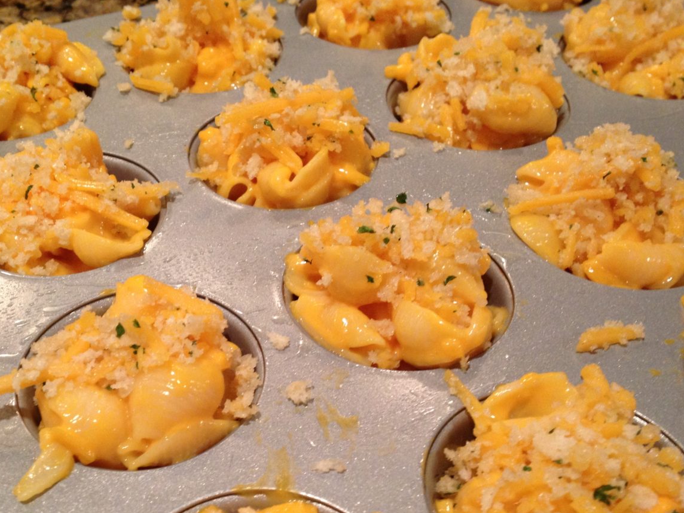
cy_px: 341
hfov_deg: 40.1
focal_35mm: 47
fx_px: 929
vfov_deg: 30.7
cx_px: 254
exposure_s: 1/20
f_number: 2.4
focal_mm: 4.28
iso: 160
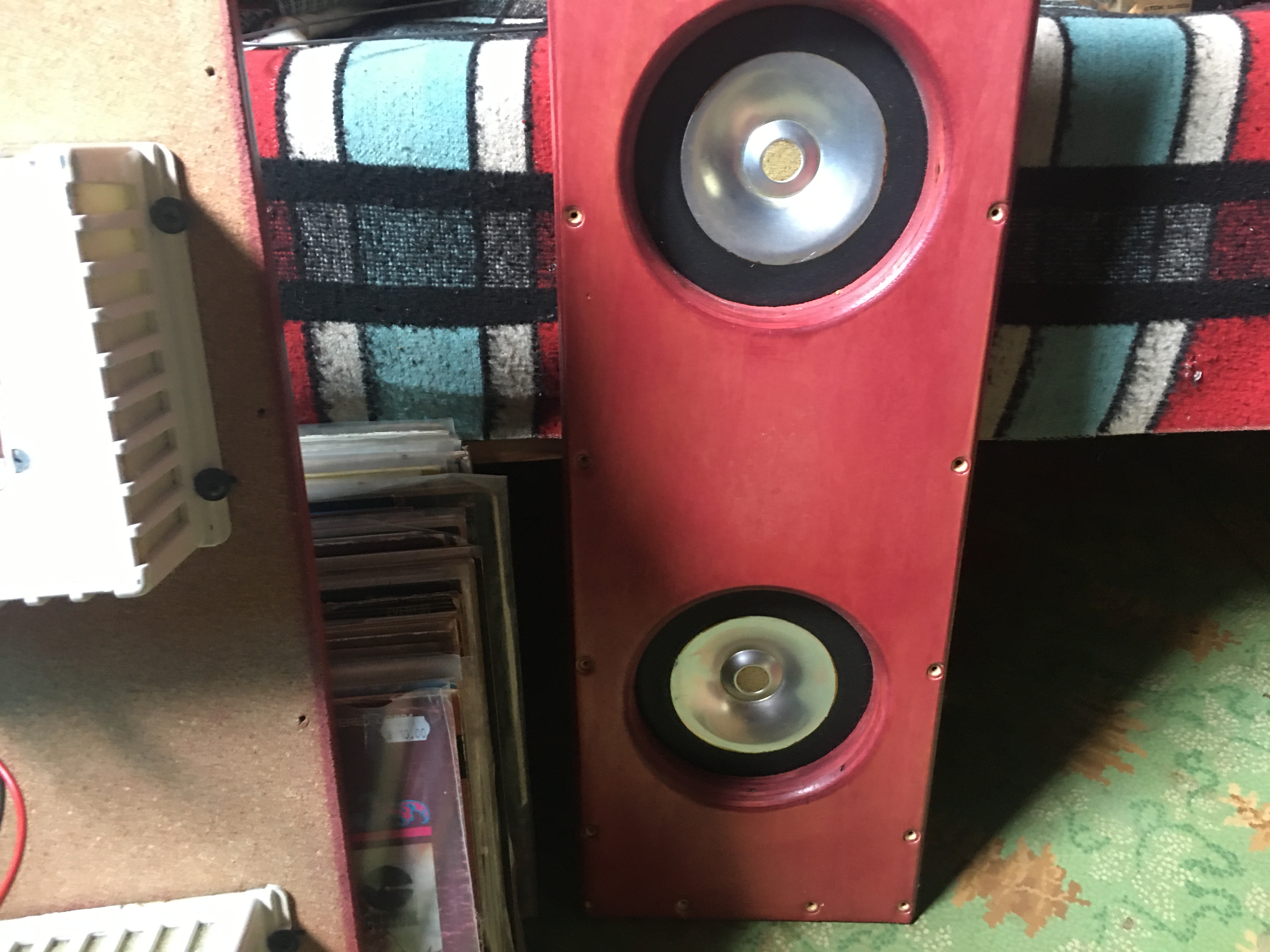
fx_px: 1064
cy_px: 476
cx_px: 635
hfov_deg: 61.7
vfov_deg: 48.2
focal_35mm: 29
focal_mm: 4.15
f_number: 2.2
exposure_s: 1/10
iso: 100
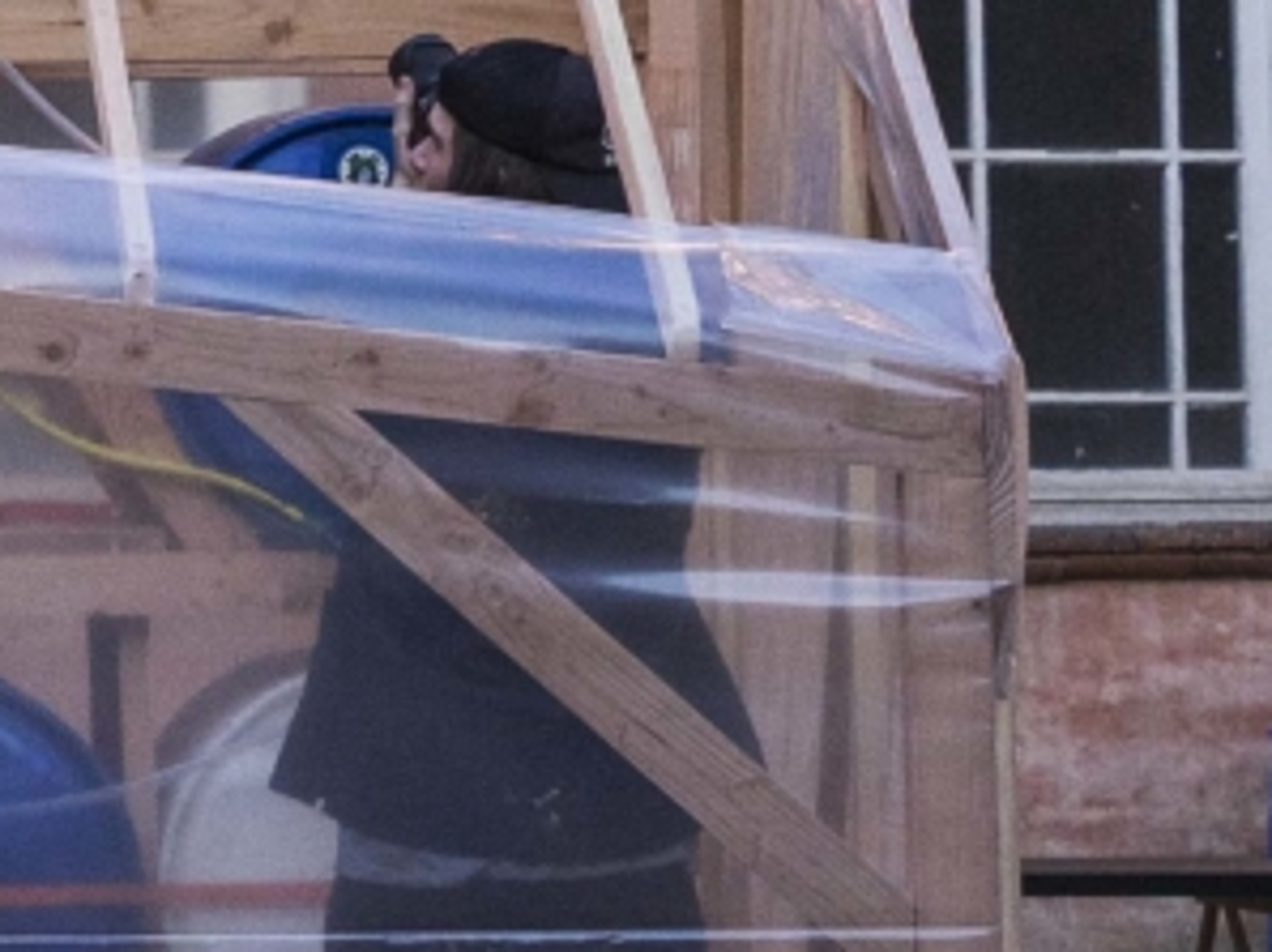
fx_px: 7967
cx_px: -1195
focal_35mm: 217
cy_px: -495
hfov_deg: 8.7
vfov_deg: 6.7
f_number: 5.6
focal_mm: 35
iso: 640
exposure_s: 1/1250
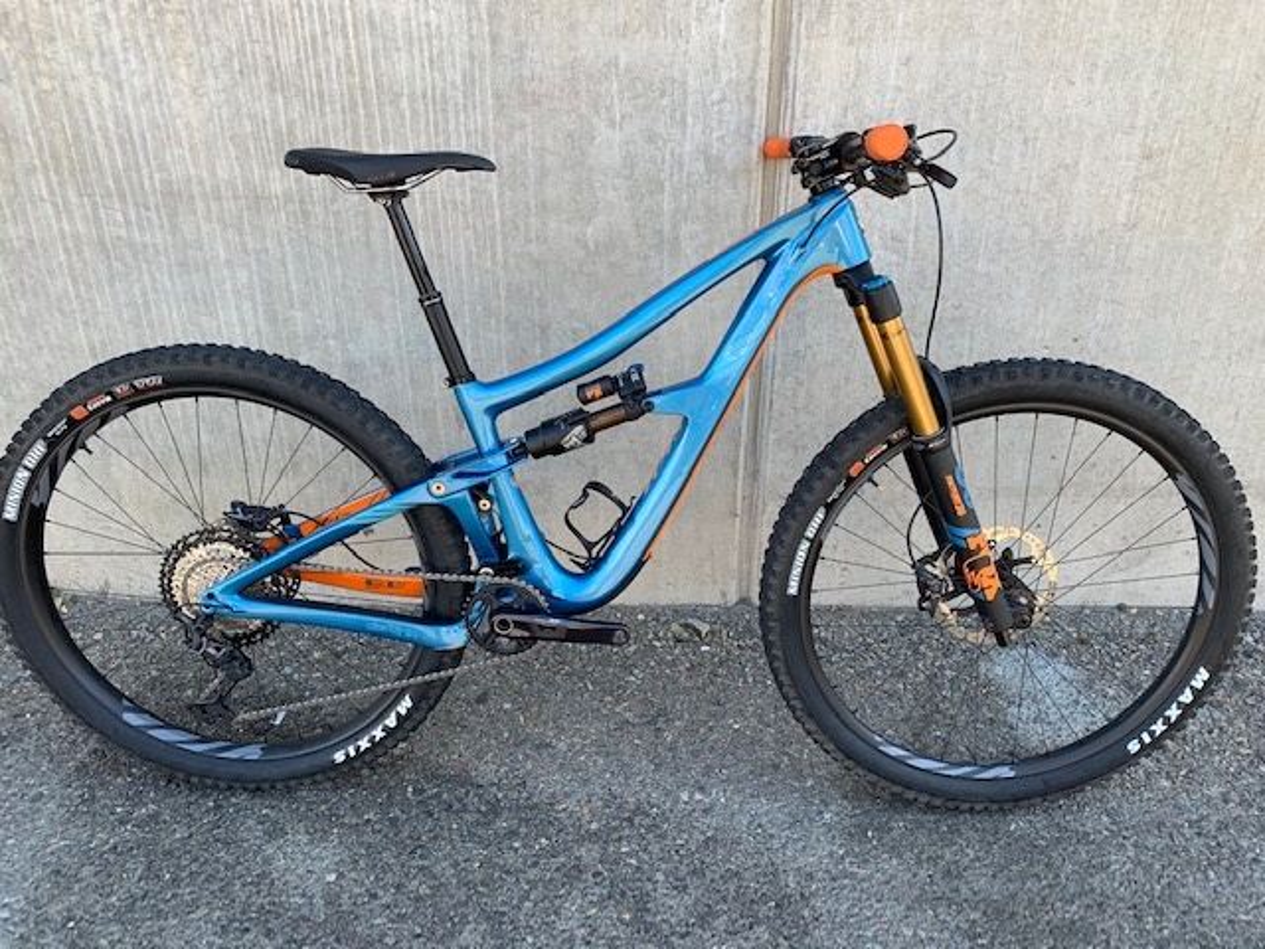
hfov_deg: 67.3
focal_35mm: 26
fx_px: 950
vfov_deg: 53.1
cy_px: 474
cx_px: 632
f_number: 1.8
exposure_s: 1/122
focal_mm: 4.25
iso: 25
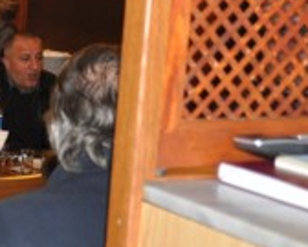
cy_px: 100
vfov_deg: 11.1
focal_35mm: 139
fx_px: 1269
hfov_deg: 12.6
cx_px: -244
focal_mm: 26
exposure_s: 1/60
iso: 800
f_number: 4
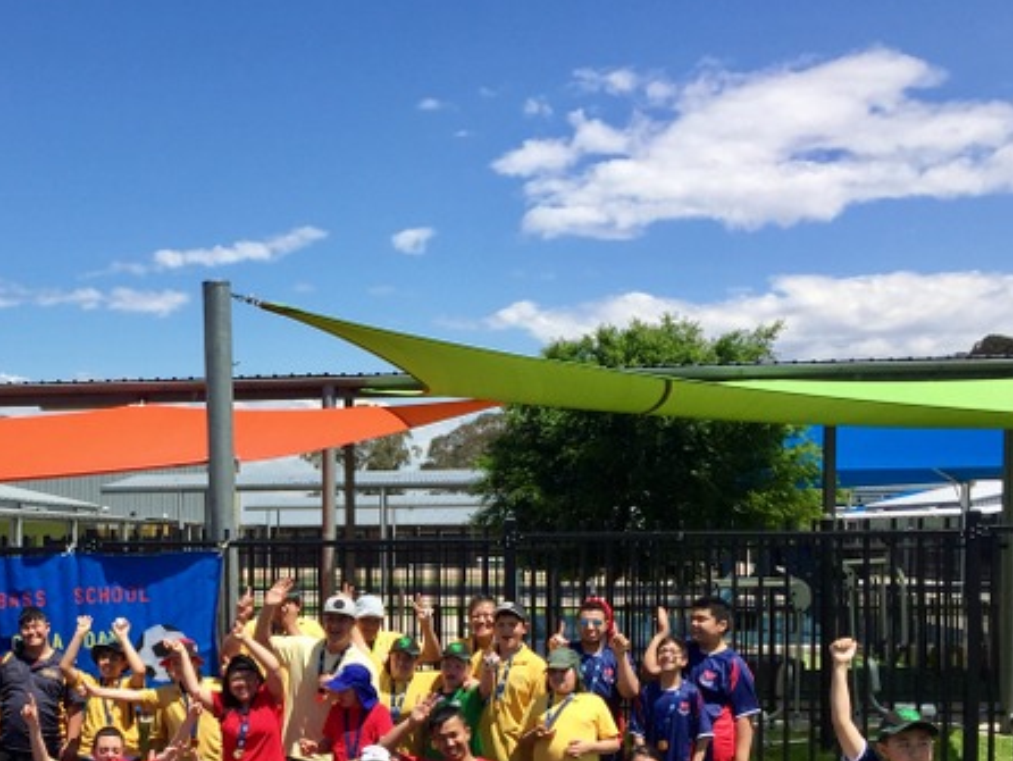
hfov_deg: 35.4
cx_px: 177
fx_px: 1523
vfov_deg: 27.4
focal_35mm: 52
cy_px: 620
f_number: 2.2
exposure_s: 1/1799
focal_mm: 4.15
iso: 32
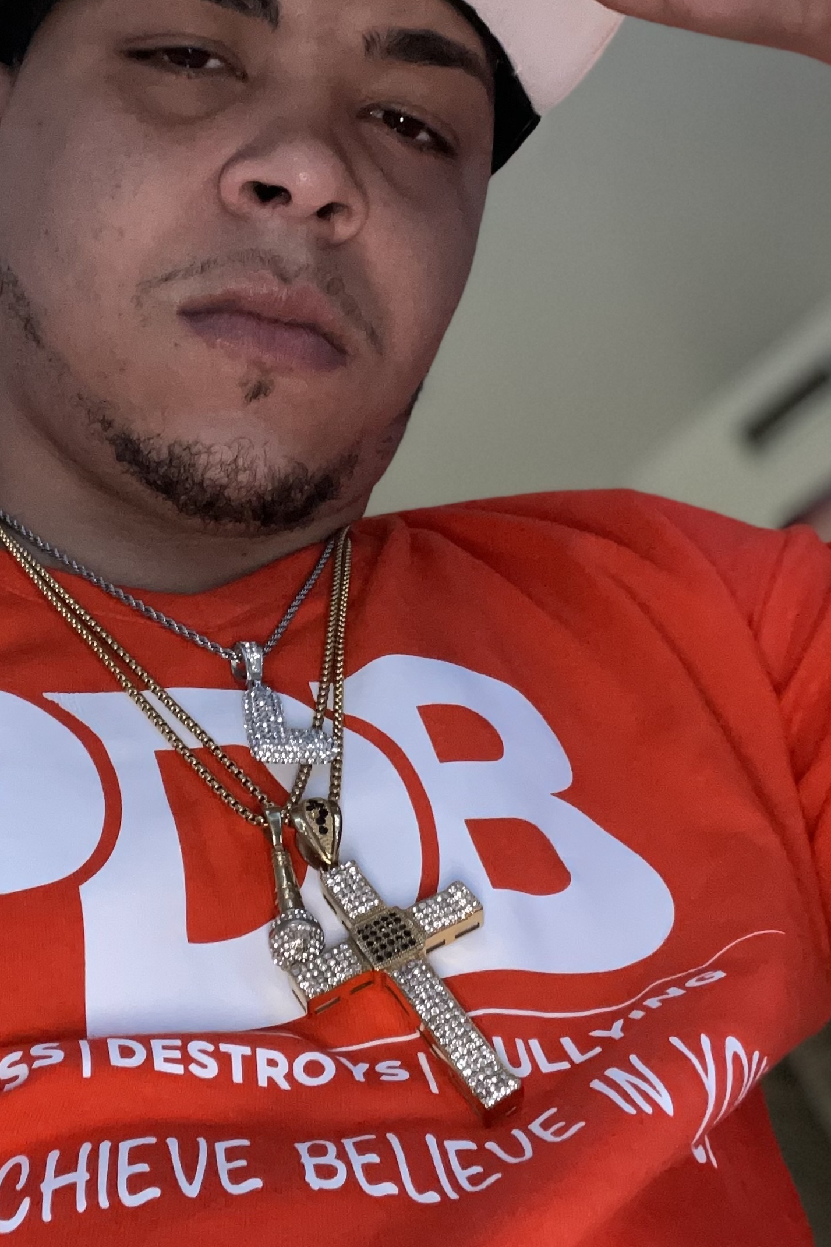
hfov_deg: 29.6
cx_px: 259
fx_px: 1558
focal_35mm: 45
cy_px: 506
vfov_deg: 43.4
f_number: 2.2
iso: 500
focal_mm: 2.71
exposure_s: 1/27
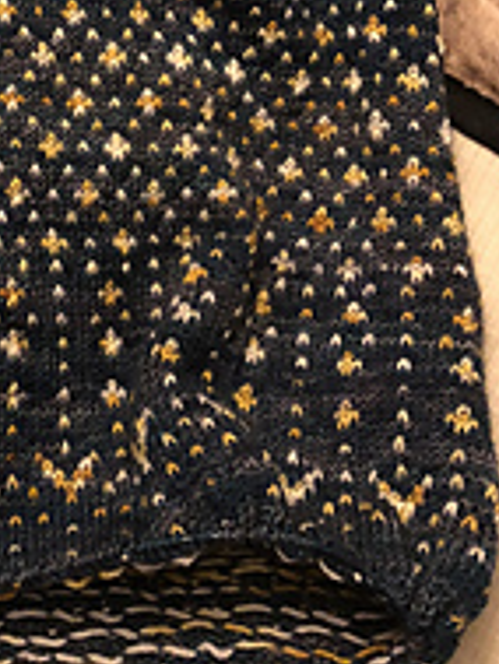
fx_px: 1421
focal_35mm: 74
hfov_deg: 18.9
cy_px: 0
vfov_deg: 25.1
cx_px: -86
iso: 80
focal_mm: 4
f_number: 1.8
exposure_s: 1/5
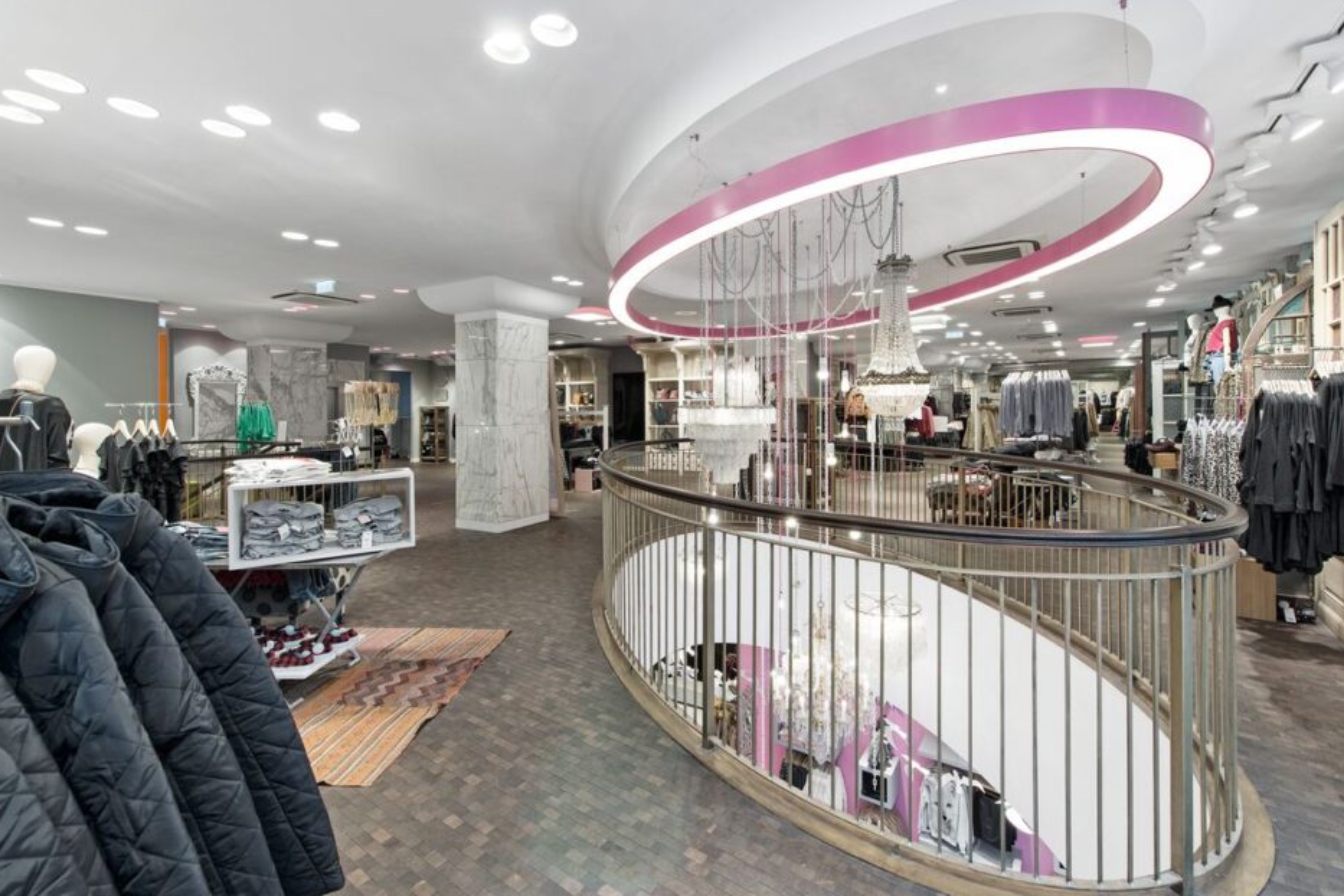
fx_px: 560
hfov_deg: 100.3
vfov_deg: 77.3
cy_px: 431
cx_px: 702
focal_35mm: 15
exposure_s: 1/4
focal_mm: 14
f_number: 8
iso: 100
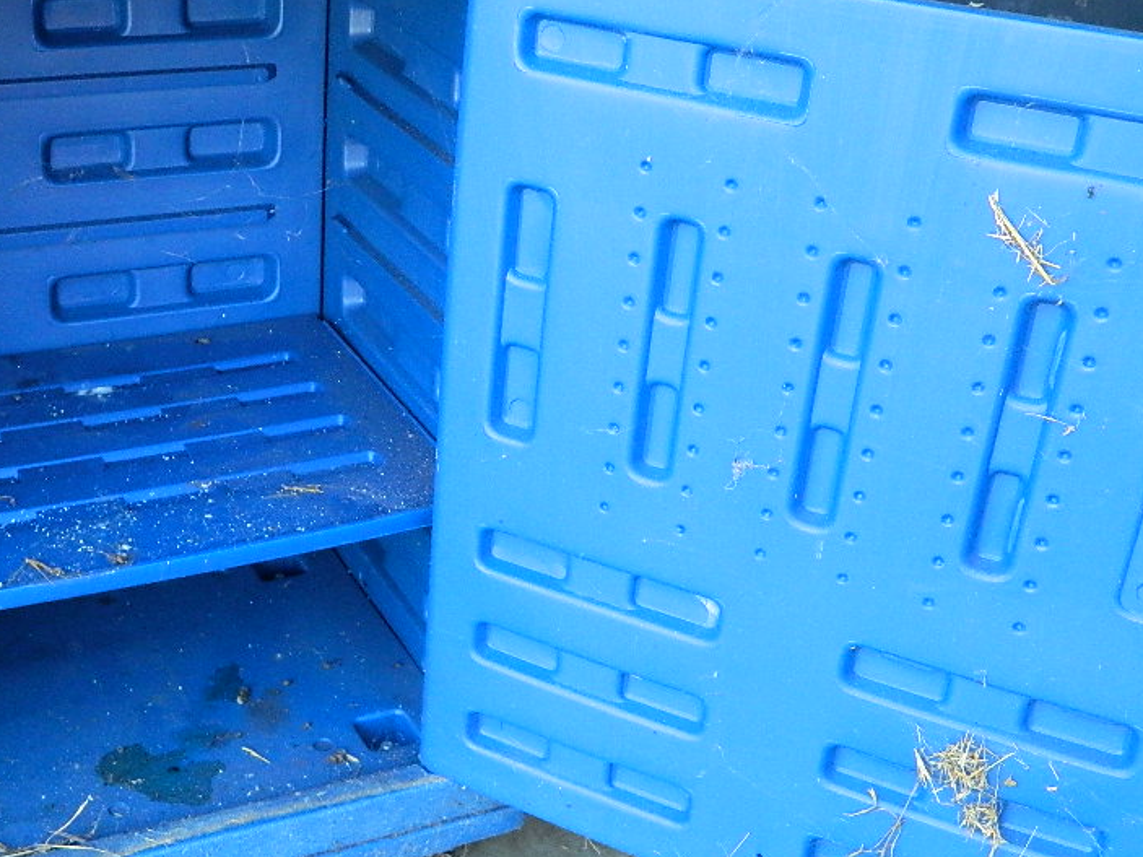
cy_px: 449
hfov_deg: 37.2
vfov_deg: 28.5
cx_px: 419
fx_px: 1684
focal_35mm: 51
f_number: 3.3
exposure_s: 1/100
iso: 400
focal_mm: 6.2
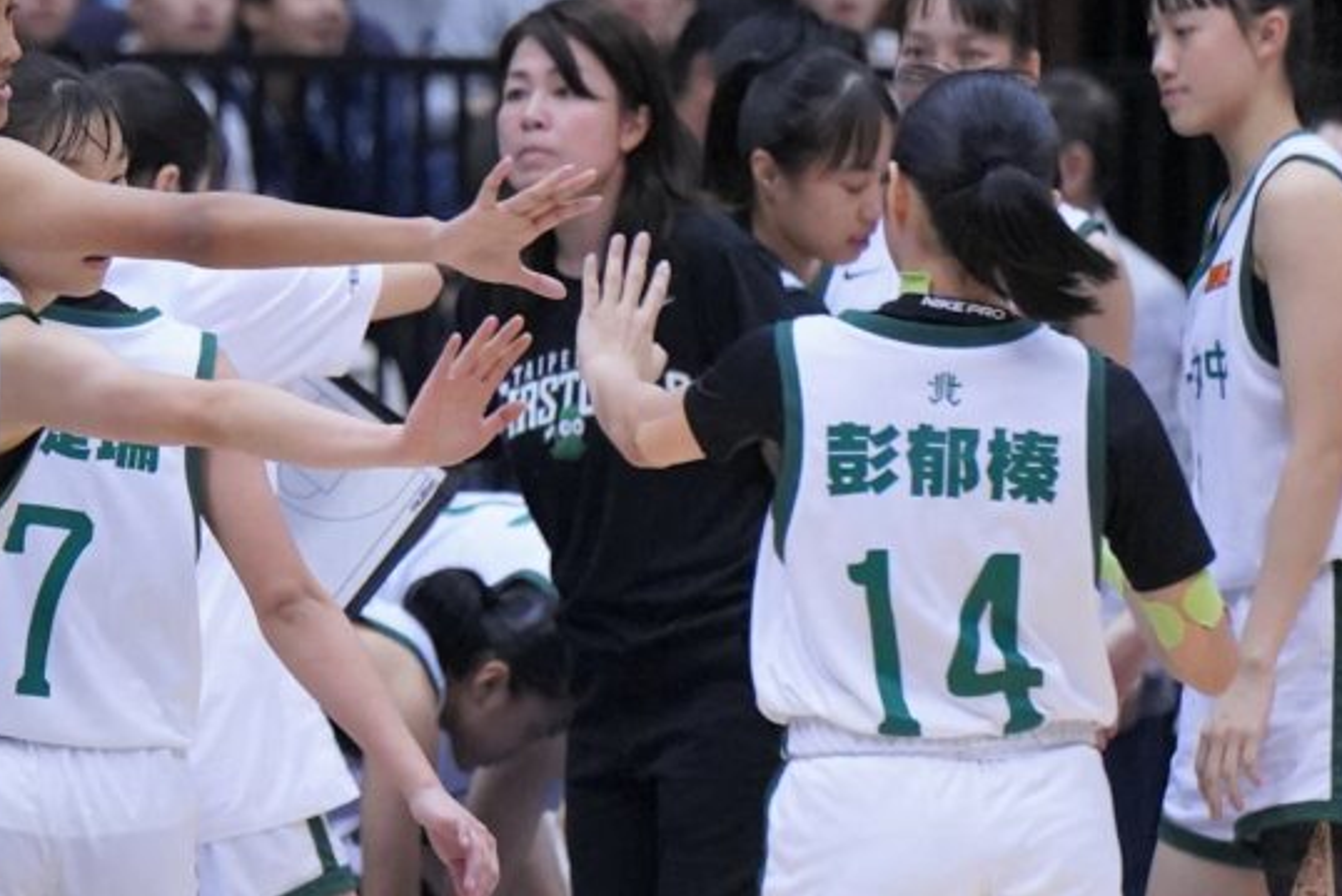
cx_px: 160
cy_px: 499
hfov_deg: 3.6
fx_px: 21290
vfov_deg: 2.4
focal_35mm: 571
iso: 6400
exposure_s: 1/800
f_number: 4
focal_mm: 200
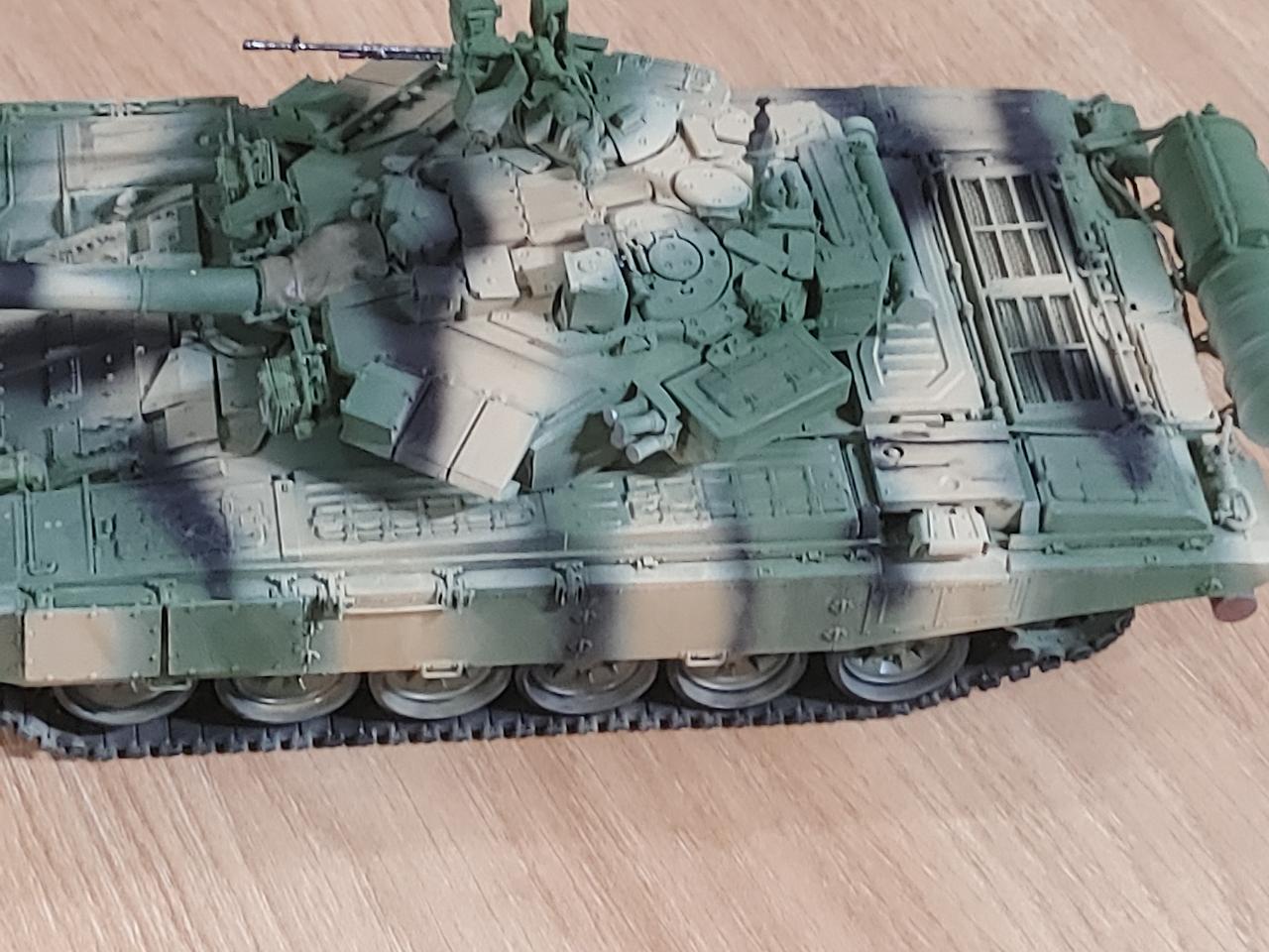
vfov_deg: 14.6
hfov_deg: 19.4
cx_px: 634
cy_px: 476
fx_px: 3703
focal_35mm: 101
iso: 300
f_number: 1.8
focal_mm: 4.36
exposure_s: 1/17
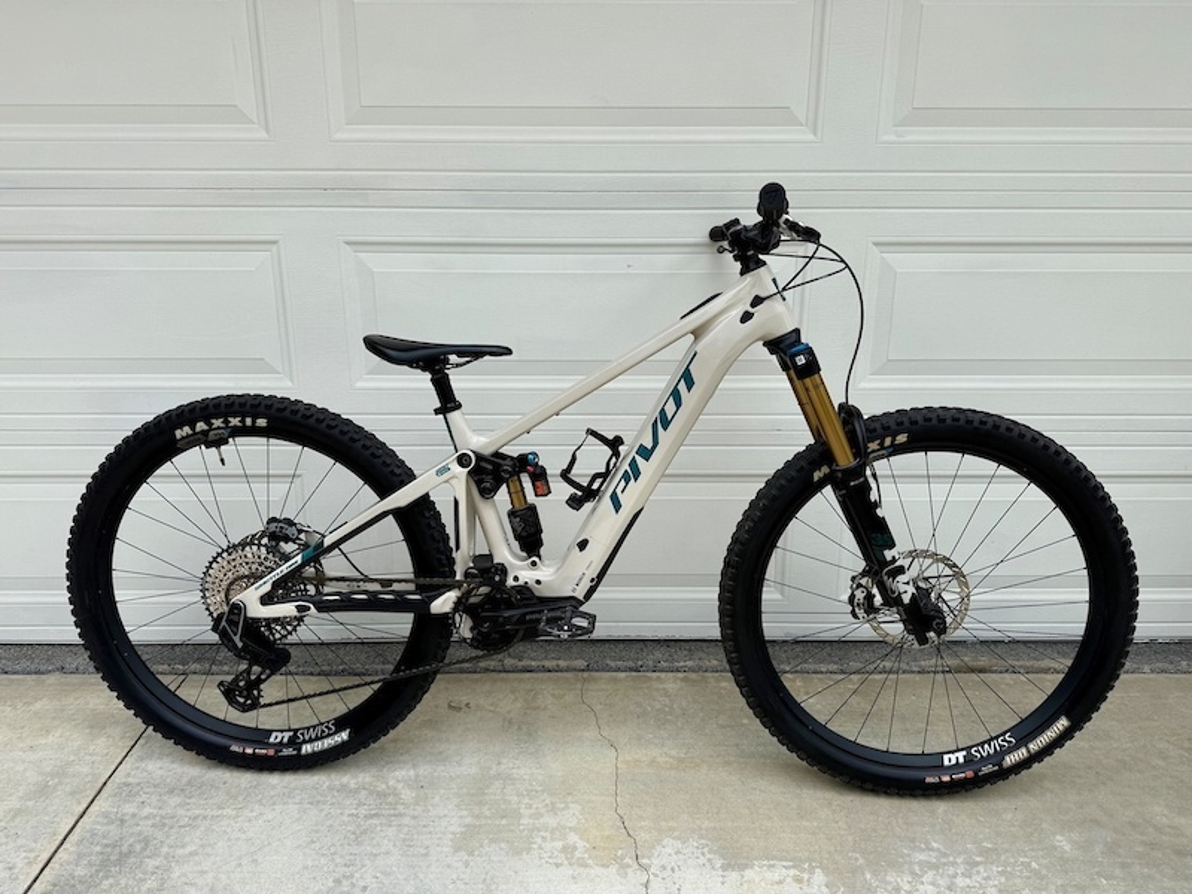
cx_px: 596
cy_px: 447
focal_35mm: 24
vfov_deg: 56.8
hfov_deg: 71.6
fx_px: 826
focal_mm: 6.76
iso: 80
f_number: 1.78
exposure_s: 1/2703
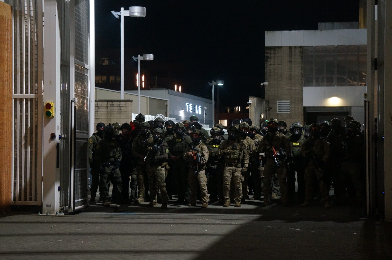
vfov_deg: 16.5
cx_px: 196
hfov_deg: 24.6
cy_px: 130
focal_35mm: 82
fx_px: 897
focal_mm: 55
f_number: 4.5
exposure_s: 1/25
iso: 3200
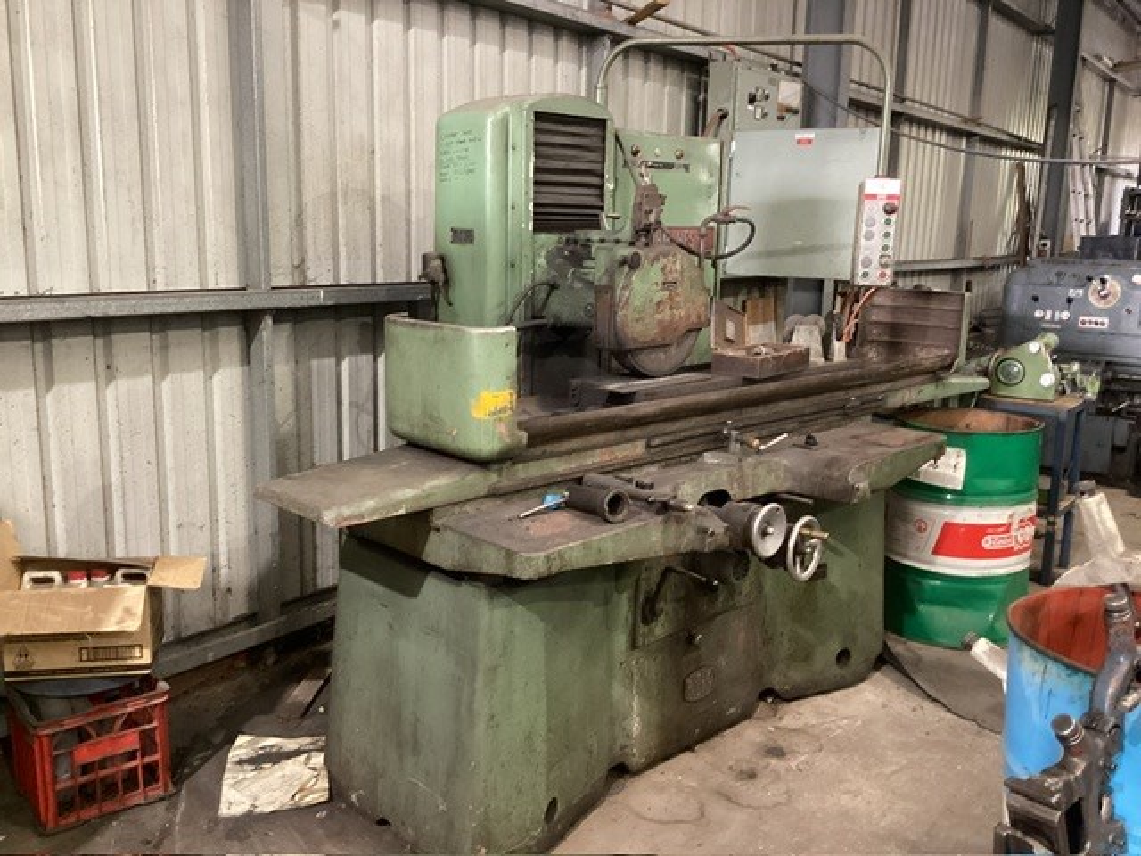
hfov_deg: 58.4
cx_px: 570
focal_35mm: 31
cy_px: 428
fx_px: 1022
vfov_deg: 45.4
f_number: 2.4
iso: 400
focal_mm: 3.3
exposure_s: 1/33
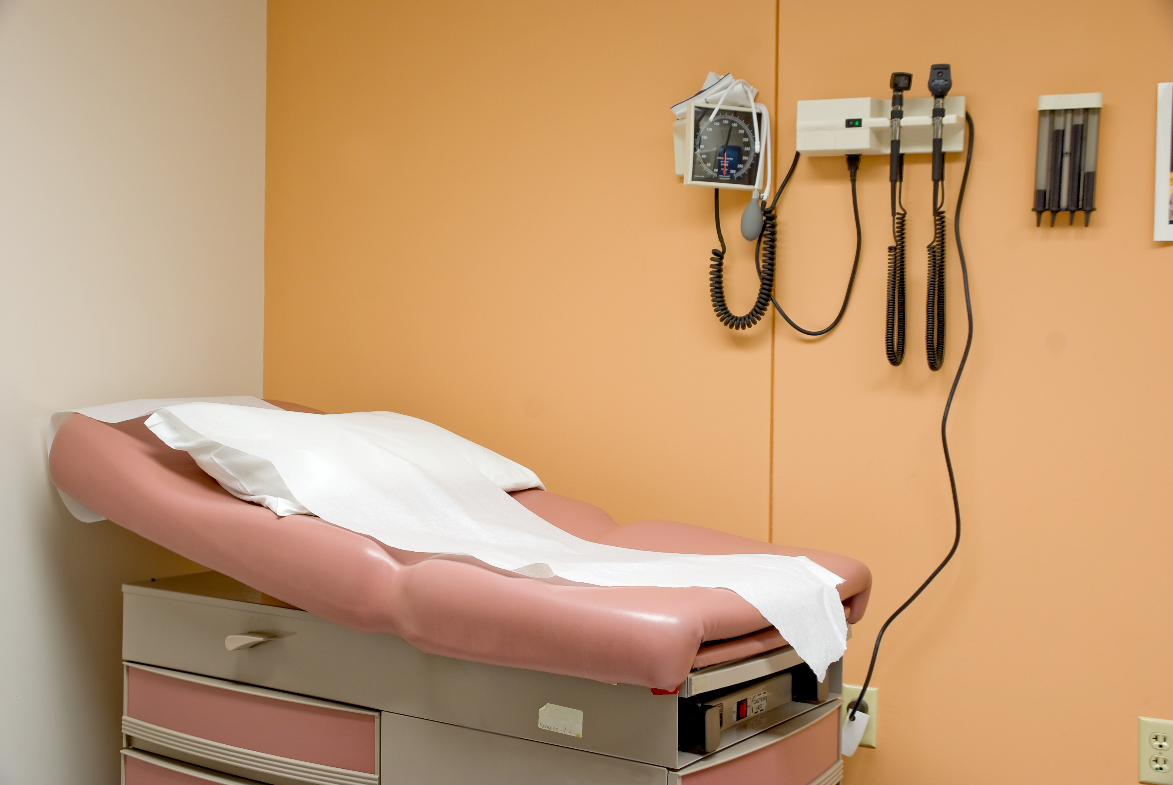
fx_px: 1272
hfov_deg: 49.5
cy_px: 392
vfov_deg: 34.3
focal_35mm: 39
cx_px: 586
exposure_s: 1/4
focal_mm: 26
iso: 100
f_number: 8
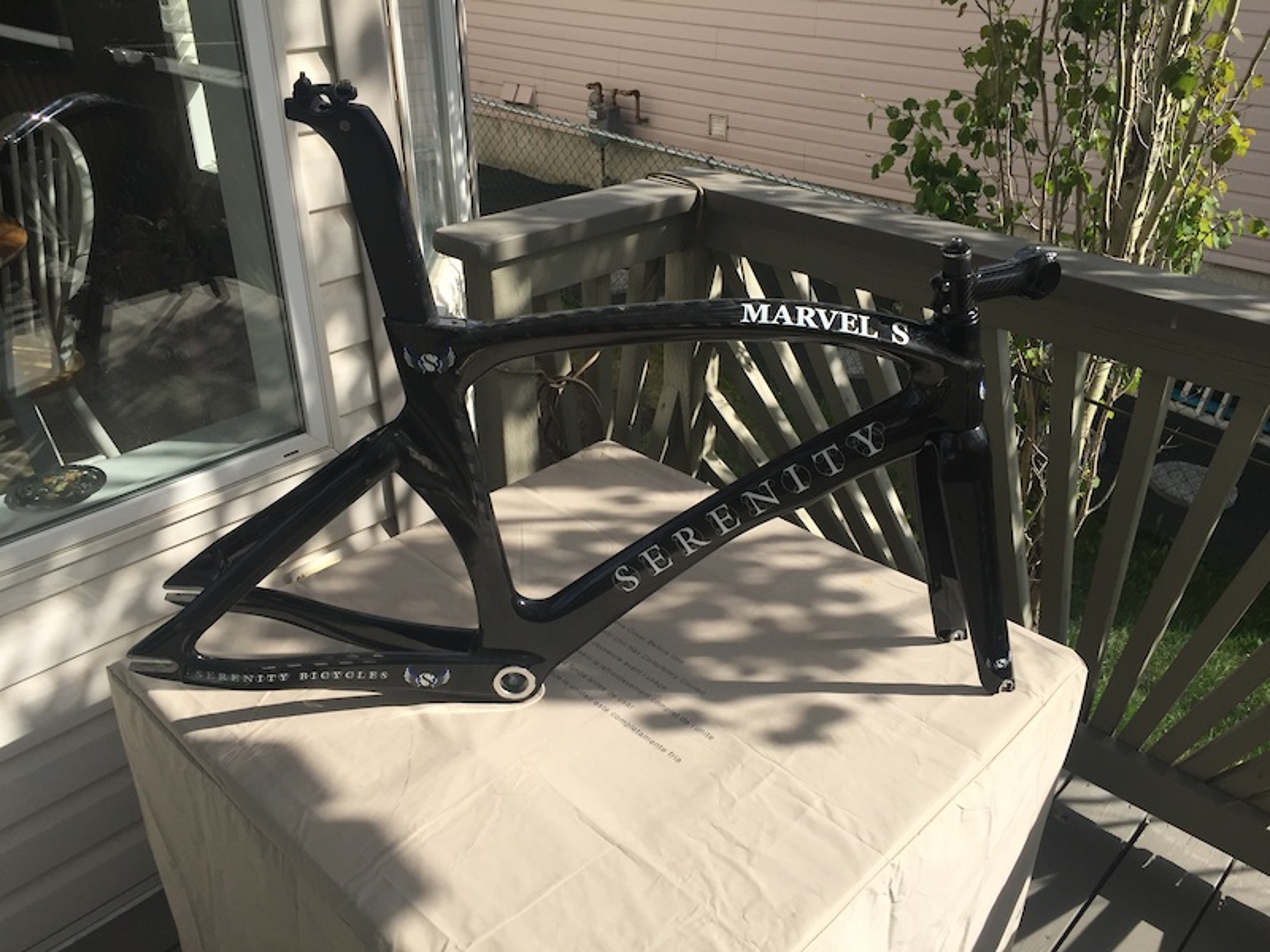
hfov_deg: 61.7
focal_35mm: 29
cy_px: 476
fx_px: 1064
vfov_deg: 48.2
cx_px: 635
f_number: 2.2
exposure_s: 1/1980
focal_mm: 4.15
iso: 32
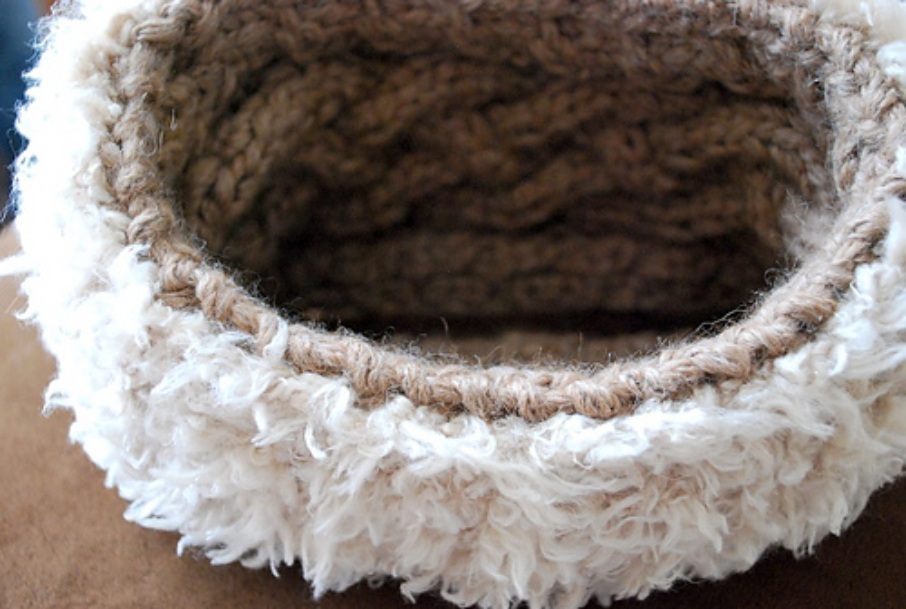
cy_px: 304
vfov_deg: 32.1
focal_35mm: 42
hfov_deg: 46.3
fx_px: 1060
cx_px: 453
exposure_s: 1/13
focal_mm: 28
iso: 1600
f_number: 4.5
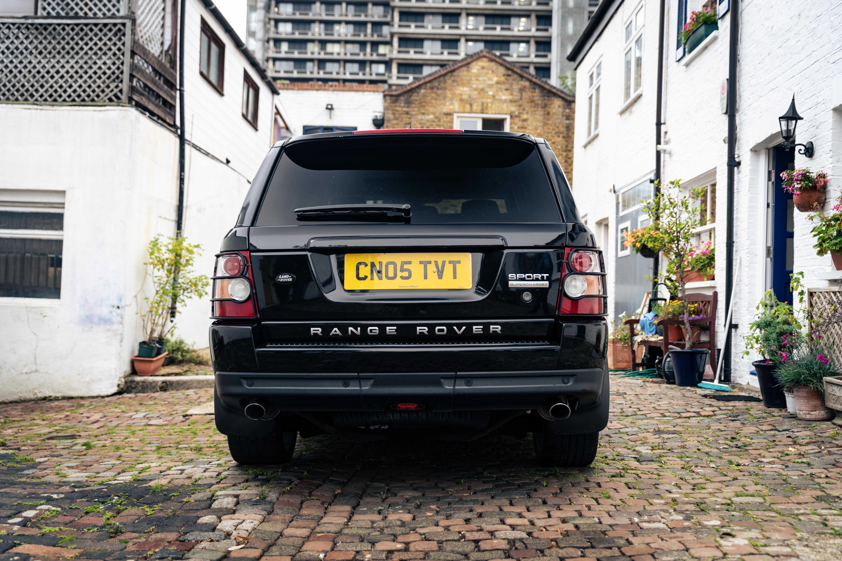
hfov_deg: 53.1
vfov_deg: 36.9
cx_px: 421
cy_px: 280
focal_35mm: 36
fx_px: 842
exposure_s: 1/80
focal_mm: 36
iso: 250
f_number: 2.8
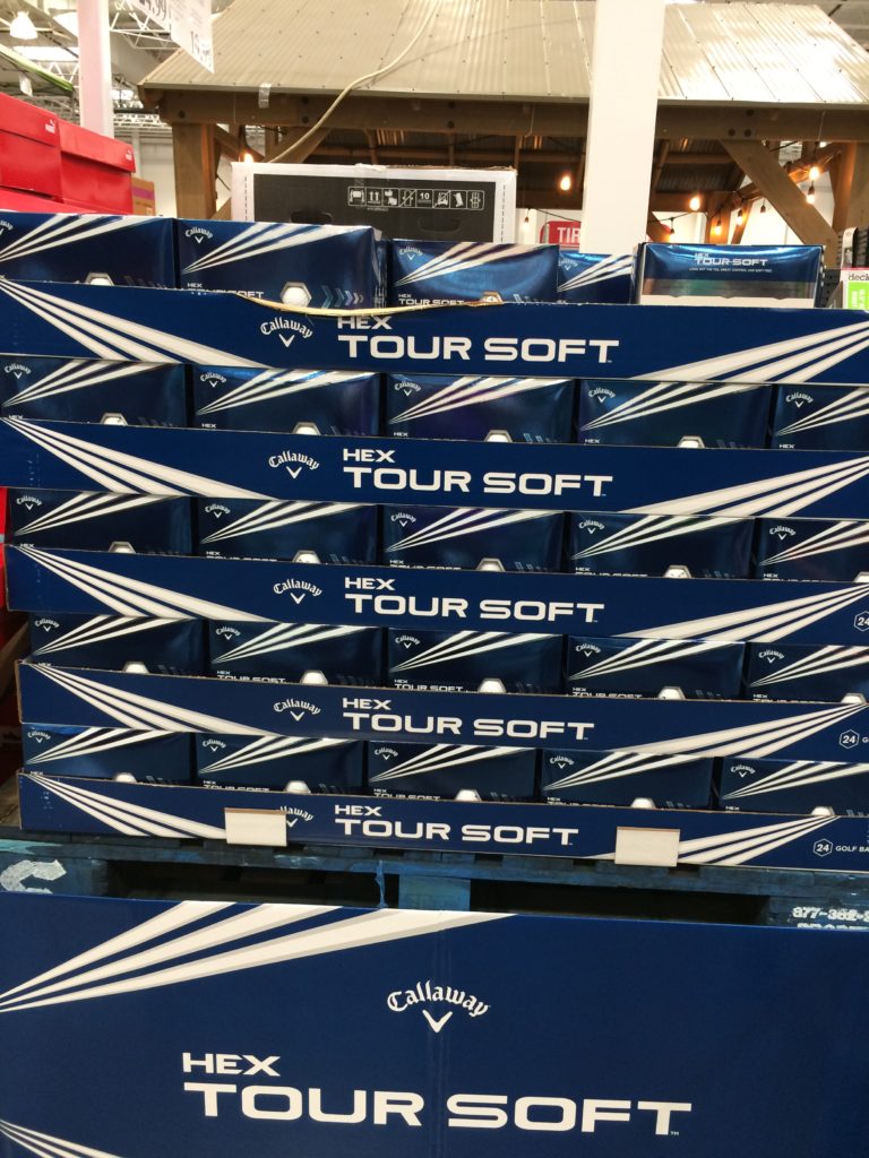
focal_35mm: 29
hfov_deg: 48.2
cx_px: 434
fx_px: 971
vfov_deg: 61.7
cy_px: 579
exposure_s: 1/30
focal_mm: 4.15
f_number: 2.2
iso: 100
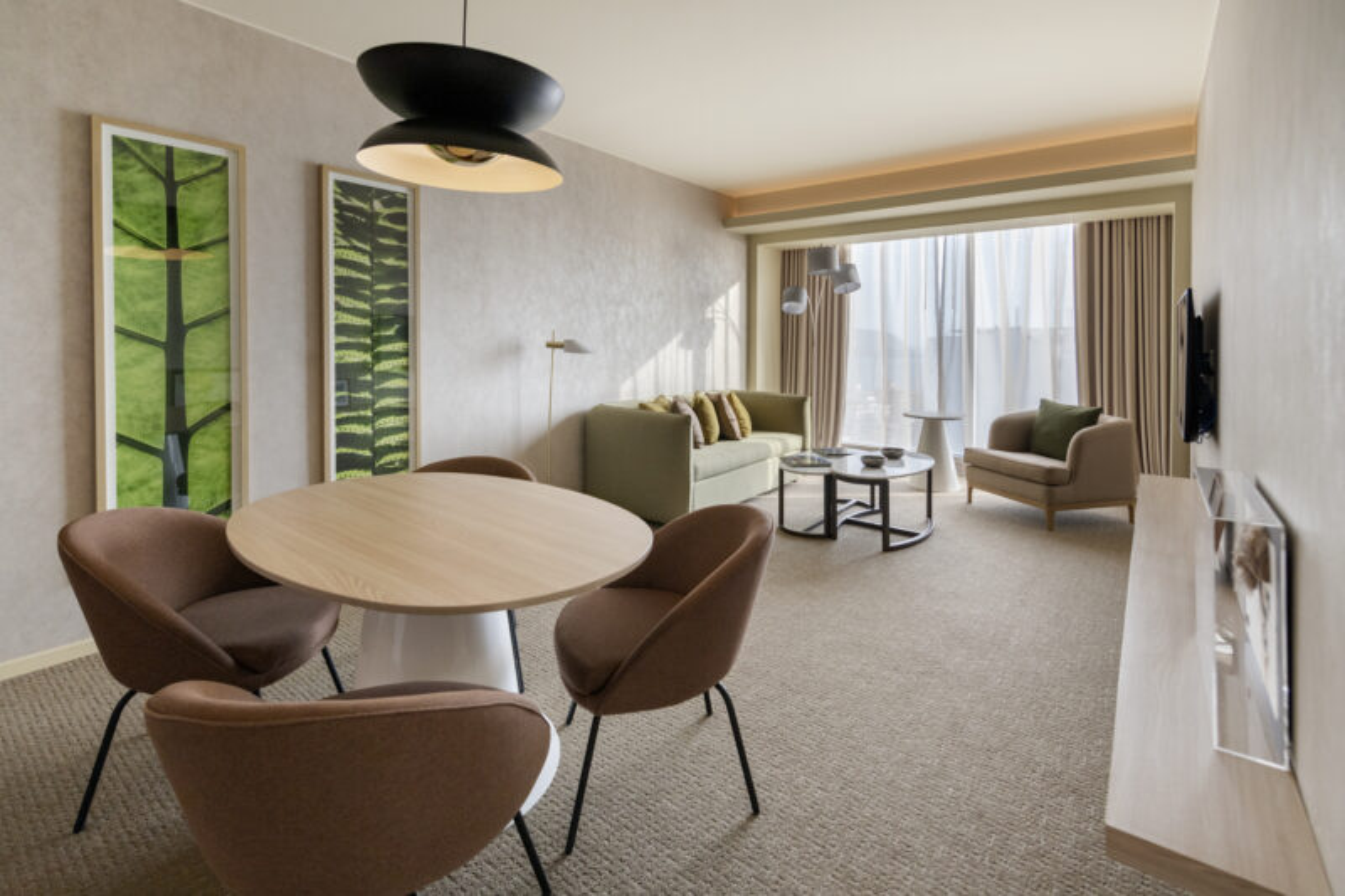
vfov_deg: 73.7
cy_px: 448
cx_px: 672
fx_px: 598
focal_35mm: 16
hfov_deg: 96.7
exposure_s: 1/320
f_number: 4.5
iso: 250
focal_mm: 16
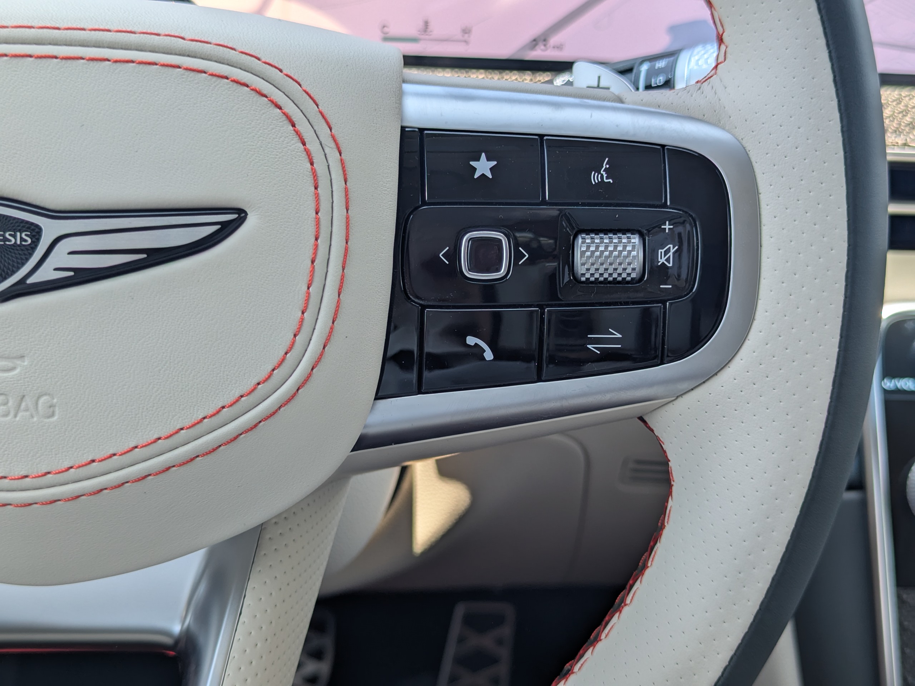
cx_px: 458
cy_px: 343
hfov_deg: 39.7
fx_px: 1269
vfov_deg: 30.3
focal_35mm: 48
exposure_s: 1/264
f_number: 1.85
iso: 40
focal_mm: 6.81
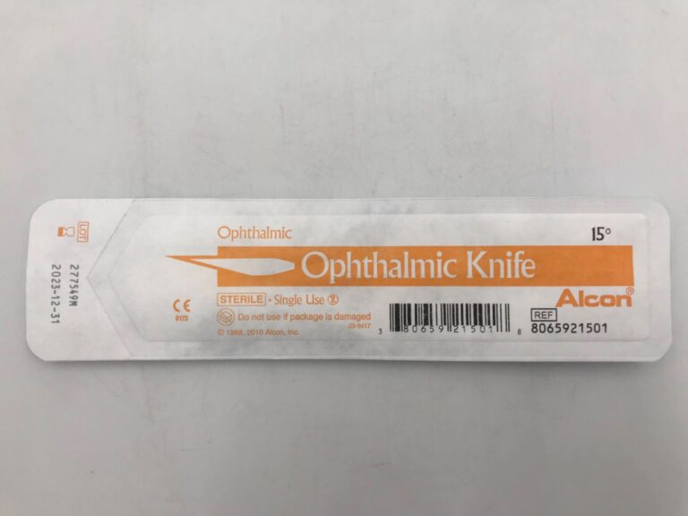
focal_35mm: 28
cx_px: 344
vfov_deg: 49.7
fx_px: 557
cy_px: 258
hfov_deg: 63.4
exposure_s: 1/182
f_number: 1.8
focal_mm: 3.99
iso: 20
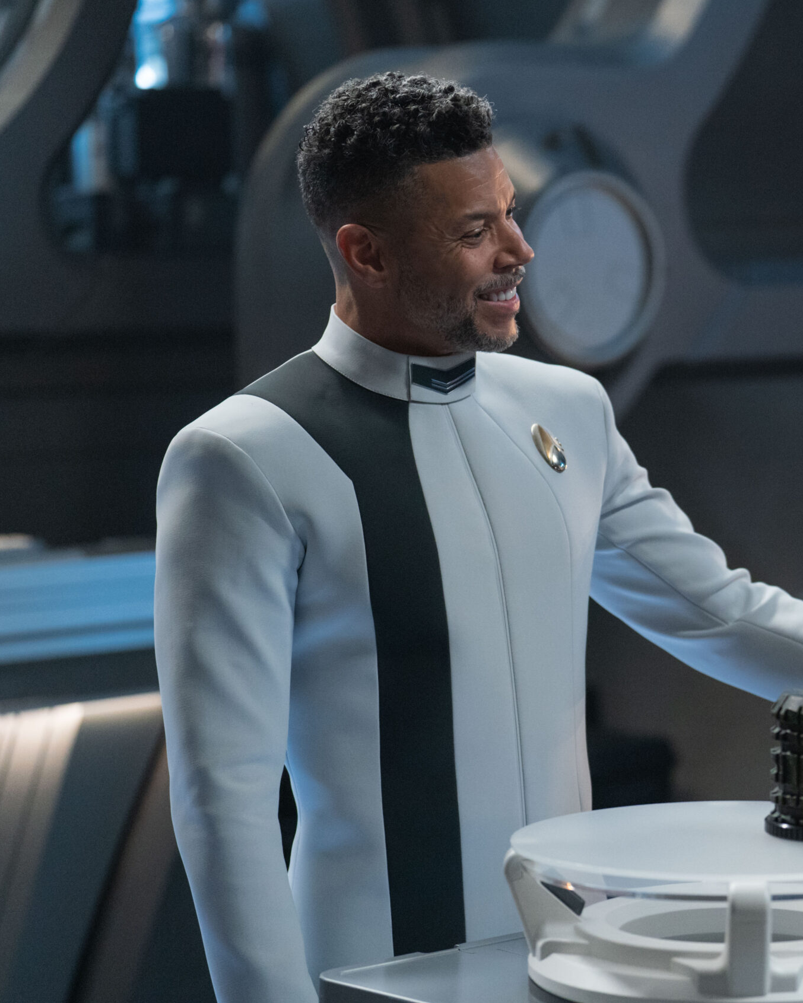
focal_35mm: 108
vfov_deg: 17.8
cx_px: 750
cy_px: 500
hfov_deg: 14.1
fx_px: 3208
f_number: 2.8
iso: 3200
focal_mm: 76
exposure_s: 1/250
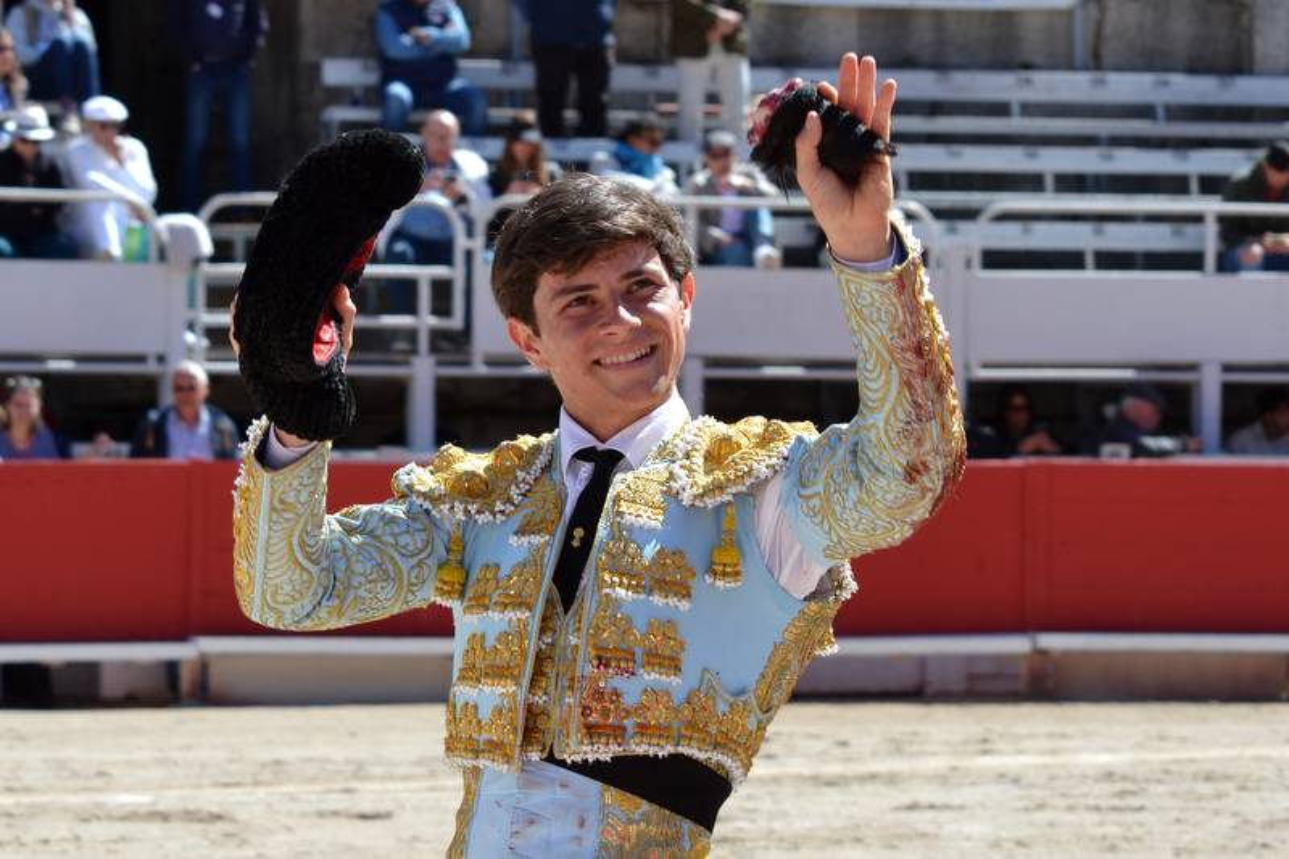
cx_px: 644
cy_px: 430
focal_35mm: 98
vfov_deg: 14.0
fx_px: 3490
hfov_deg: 20.9
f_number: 8
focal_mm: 65
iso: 100
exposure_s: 1/250
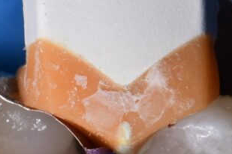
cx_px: 27
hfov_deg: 4.0
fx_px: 3351
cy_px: 254
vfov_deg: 2.6
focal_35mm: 520
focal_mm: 105
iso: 200
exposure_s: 1/160
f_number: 32
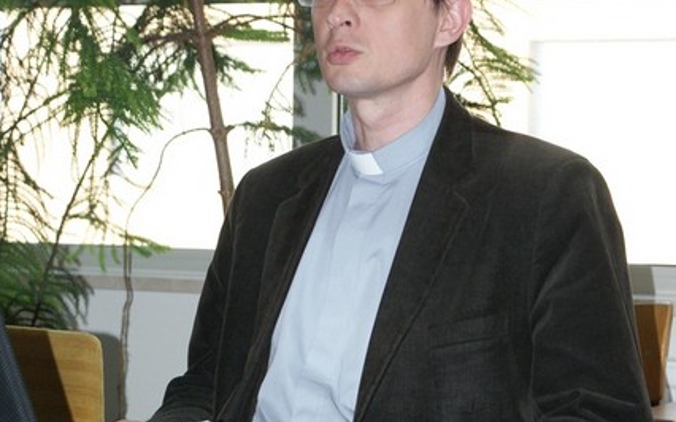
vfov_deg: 11.4
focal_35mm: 115
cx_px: 338
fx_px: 2118
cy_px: 298
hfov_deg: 18.1
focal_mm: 50
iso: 400
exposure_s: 1/100
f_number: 6.3
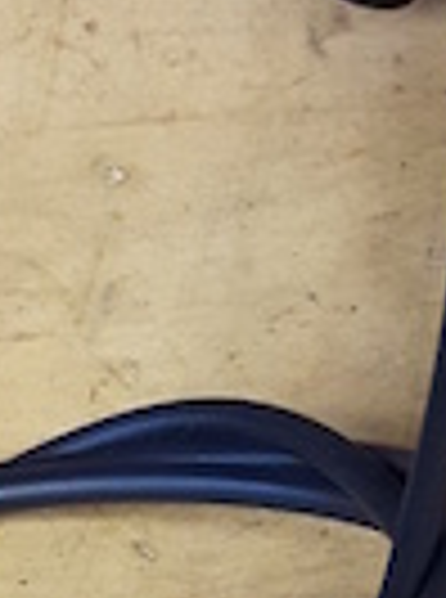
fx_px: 3228
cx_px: 419
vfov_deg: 9.8
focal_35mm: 187
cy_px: 1241
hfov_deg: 7.9
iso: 160
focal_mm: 3.7
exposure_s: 1/20
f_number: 1.9
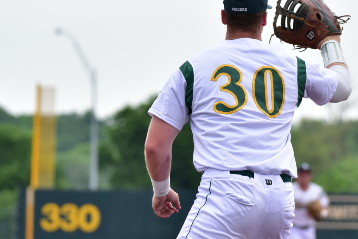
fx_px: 3887
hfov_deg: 5.3
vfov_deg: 3.5
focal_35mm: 391
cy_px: 161
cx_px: 201
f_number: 5.6
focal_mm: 200
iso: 1250
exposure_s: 1/4000
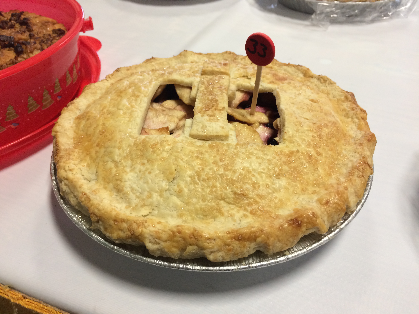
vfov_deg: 48.2
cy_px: 157
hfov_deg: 61.7
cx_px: 210
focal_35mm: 29
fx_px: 351
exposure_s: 1/30
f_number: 2.2
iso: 125
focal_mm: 4.15
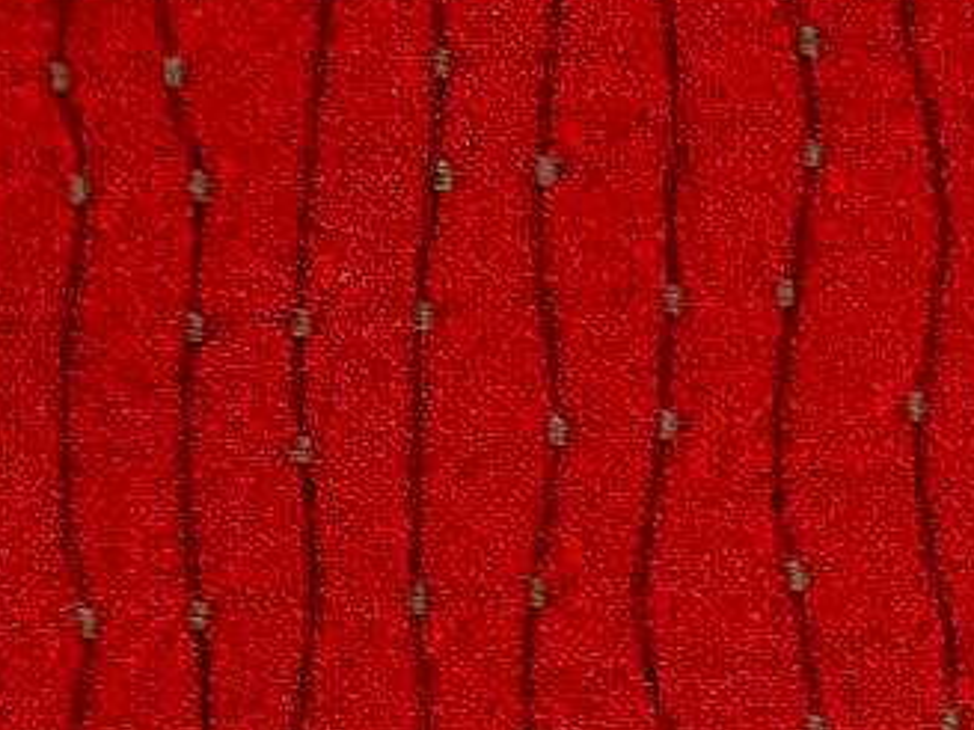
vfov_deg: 4.0
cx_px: 1342
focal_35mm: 375
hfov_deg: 5.3
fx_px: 10551
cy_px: 715
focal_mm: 21.5
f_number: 5.4
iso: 400
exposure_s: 1/50
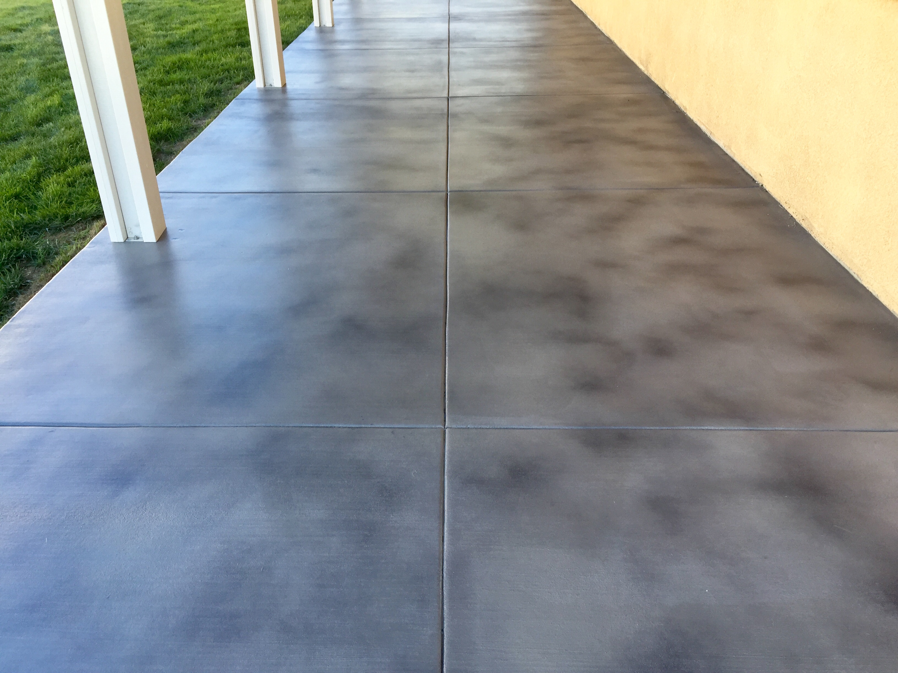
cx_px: 449
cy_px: 336
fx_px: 752
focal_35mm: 29
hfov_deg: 61.7
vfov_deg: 48.2
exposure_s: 1/120
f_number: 2.2
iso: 32
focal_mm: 4.15
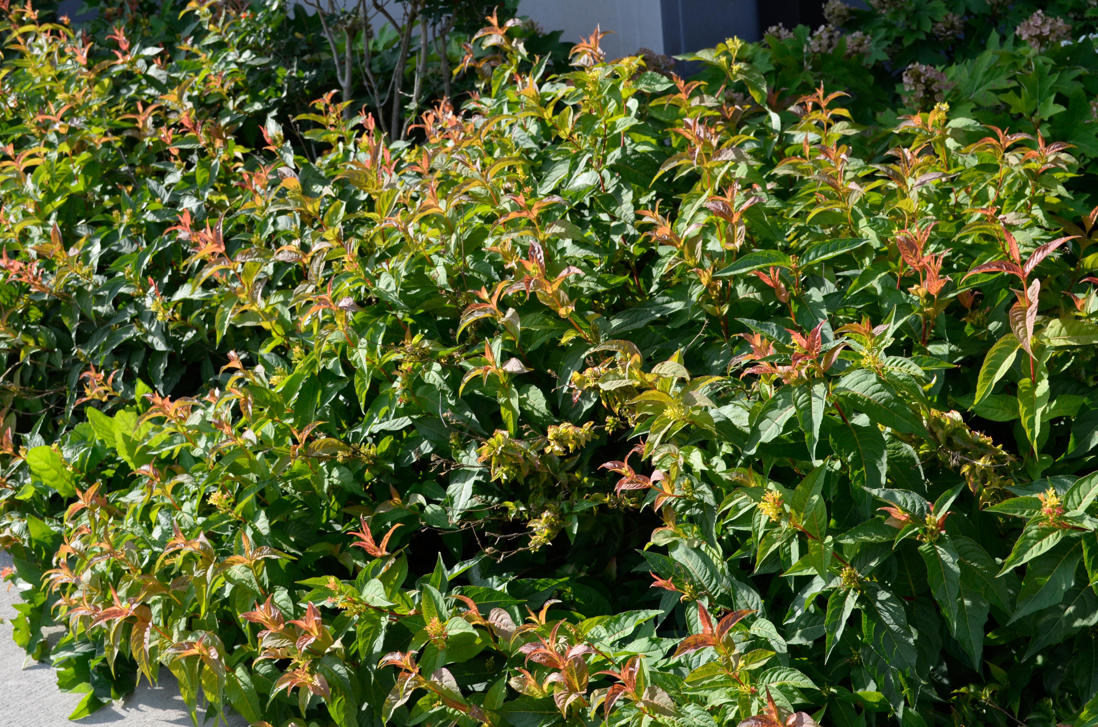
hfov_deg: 36.9
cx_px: 549
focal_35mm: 54
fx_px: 1644
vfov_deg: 25.0
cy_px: 364
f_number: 8
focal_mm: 36
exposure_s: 1/250
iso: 200
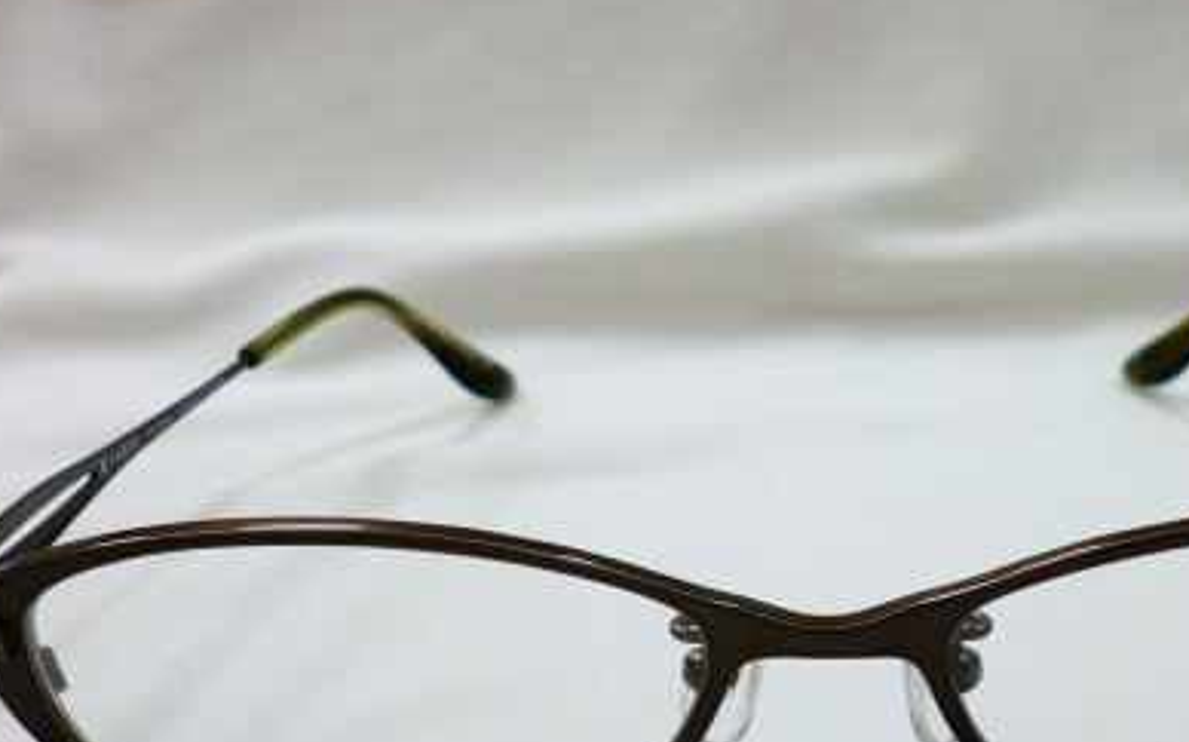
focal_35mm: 56
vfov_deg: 23.0
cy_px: 497
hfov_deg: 36.0
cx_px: 788
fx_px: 1814
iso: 80
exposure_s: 1/60
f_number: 3.5
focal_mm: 5.8
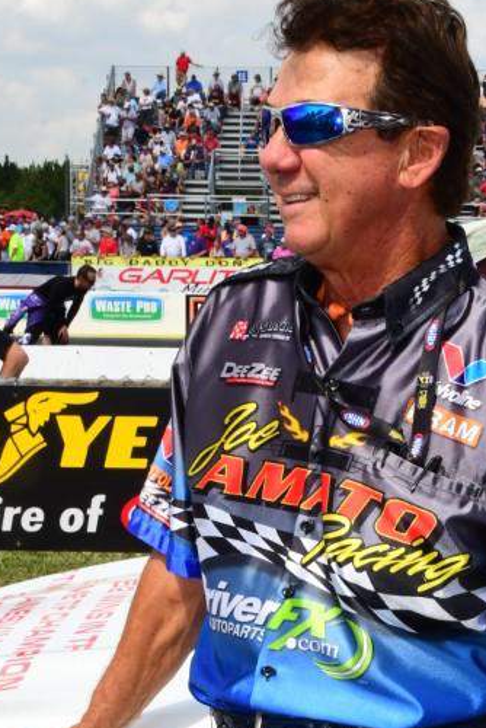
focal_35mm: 96
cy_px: 523
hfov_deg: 14.3
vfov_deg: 21.1
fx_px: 1941
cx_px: 255
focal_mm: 32
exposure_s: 1/200
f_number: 20
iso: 640
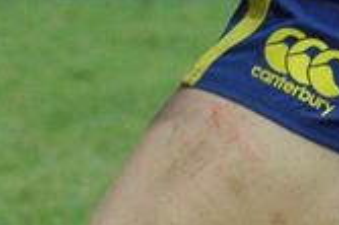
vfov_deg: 1.2
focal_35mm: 1107
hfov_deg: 1.9
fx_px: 10414
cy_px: -73
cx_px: -398
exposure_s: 1/350
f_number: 4
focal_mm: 120
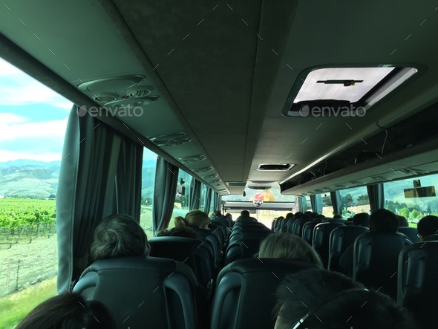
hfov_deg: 61.6
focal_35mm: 29
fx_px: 367
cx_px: 219
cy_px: 164
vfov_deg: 48.3
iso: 40
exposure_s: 1/100
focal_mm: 4.15
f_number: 2.2
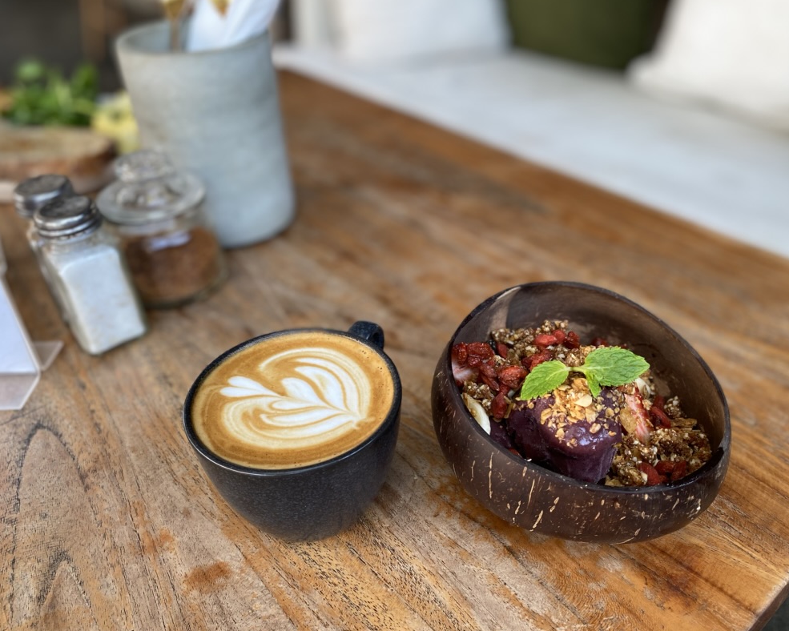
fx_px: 654
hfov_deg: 62.2
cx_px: 403
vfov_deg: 51.5
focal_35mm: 28
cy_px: 309
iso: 80
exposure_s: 1/100
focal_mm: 4.25
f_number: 1.8
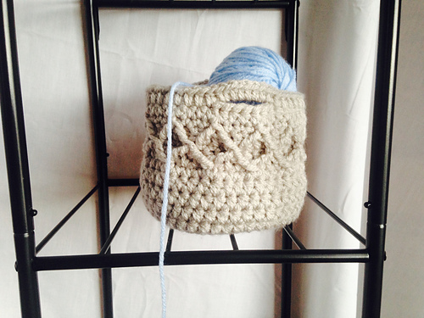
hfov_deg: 55.4
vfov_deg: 42.9
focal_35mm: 33
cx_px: 212
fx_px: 404
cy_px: 159
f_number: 2.4
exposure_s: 1/20
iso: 100
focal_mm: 4.12
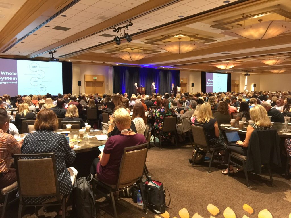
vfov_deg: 48.2
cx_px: 146
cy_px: 109
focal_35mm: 29
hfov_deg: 61.7
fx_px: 244
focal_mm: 4.15
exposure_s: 1/15
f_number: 2.2
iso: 100
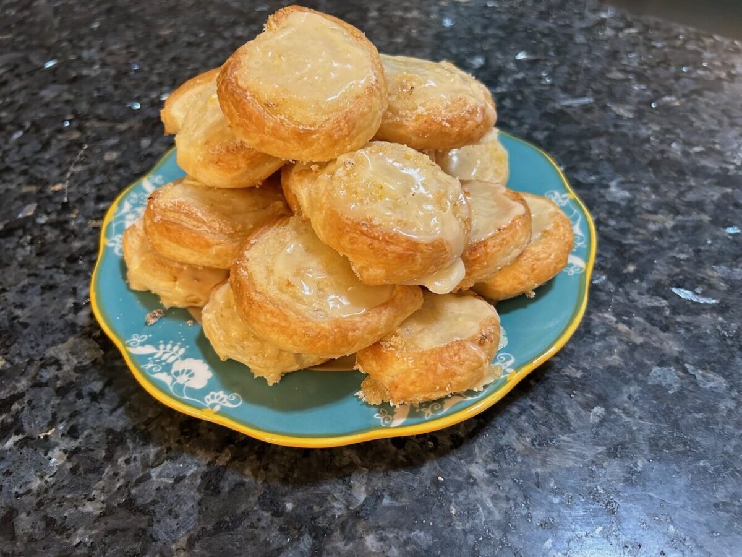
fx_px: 557
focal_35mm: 26
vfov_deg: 53.1
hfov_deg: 67.3
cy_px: 278
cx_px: 371
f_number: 1.5
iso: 320
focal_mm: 5.7
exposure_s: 1/60
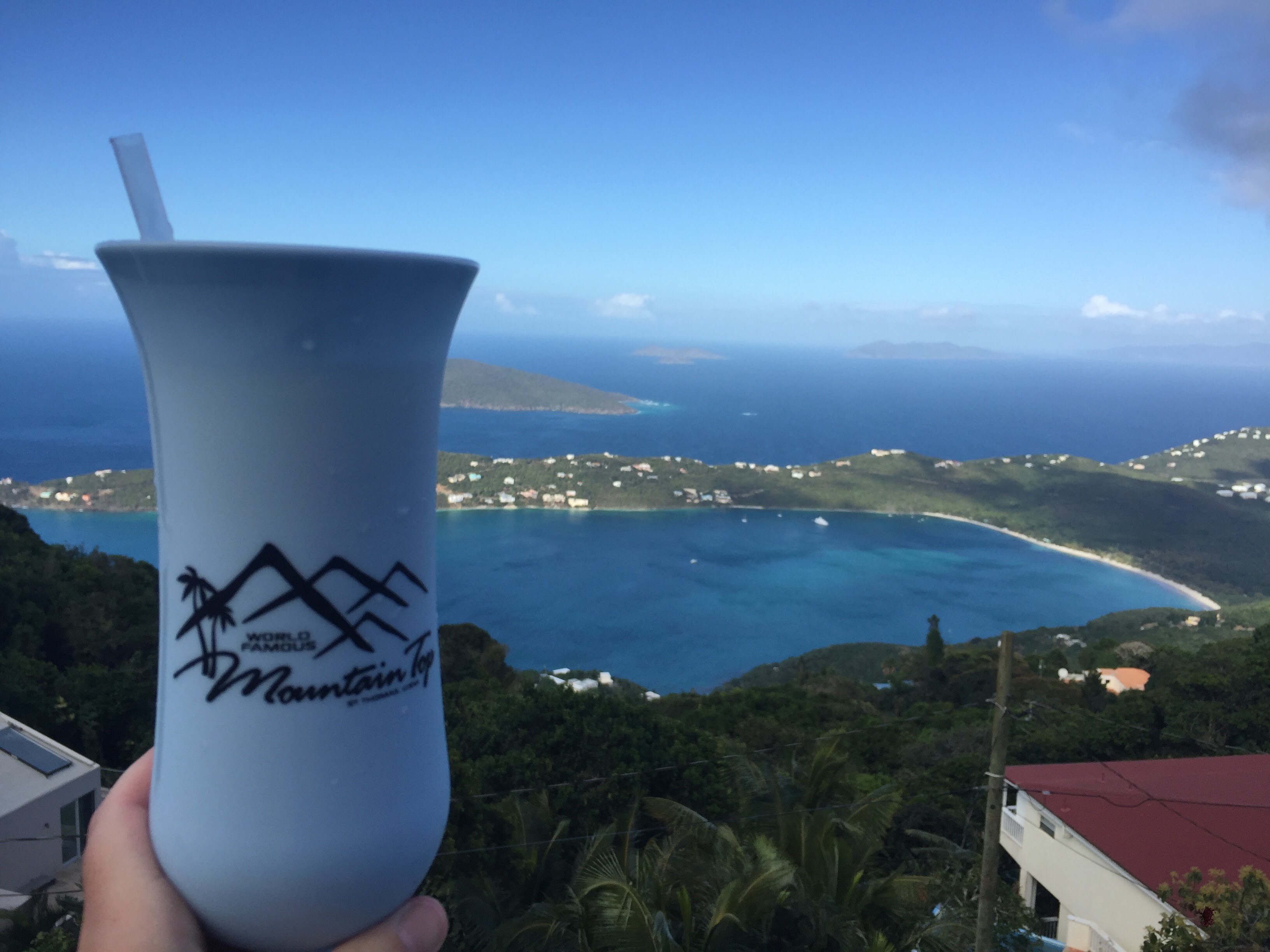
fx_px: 1064
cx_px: 635
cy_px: 476
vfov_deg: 48.2
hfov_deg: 61.7
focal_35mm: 29
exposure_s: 1/1464
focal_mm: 4.15
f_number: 2.2
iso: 32
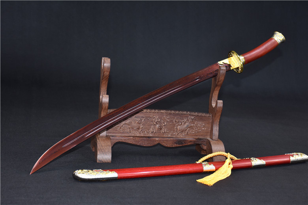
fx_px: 513
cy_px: 102
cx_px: 154
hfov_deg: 33.4
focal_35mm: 60
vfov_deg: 22.6
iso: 640
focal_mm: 40
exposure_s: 1/60
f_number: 4.5
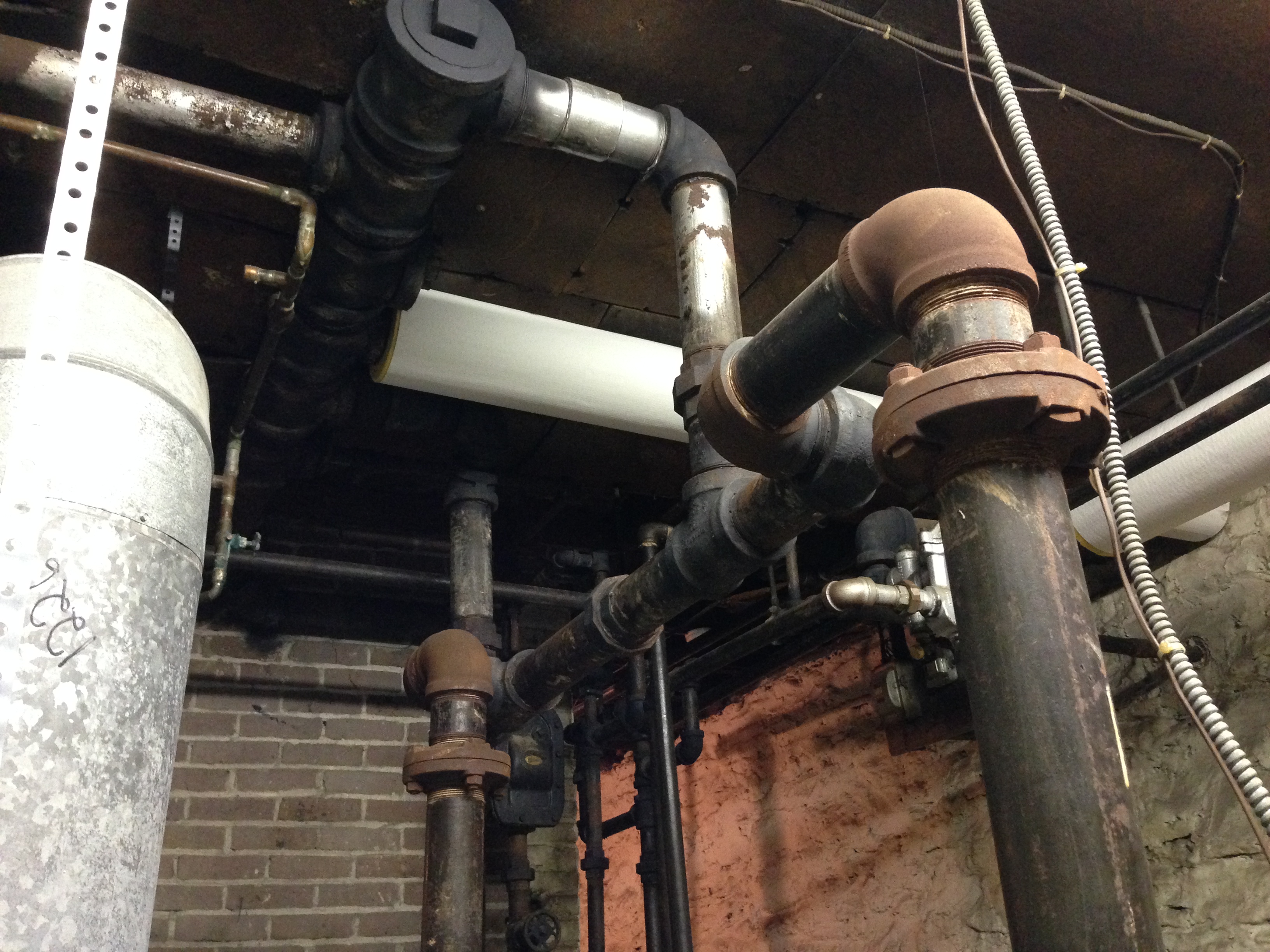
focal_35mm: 33
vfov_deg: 42.9
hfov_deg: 55.4
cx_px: 635
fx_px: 1211
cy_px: 476
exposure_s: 1/20
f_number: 2.4
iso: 400
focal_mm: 4.12
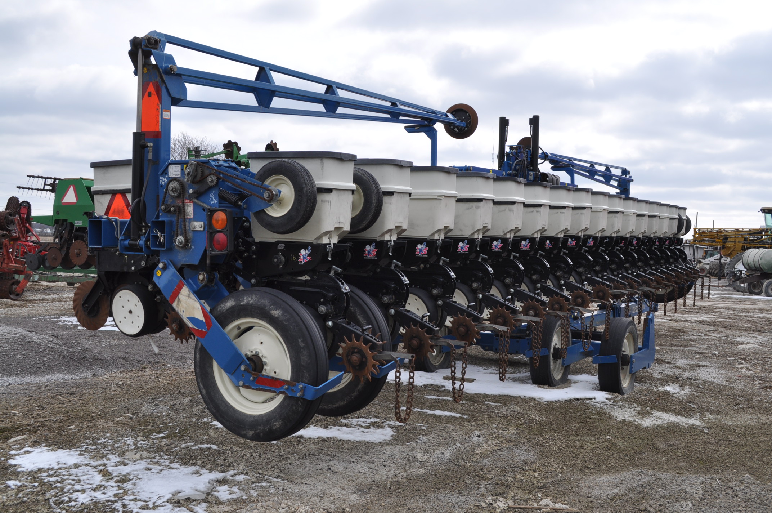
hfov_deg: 49.6
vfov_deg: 34.1
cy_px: 256
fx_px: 835
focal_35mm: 39
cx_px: 386
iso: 200
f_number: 9
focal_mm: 26
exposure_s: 1/320
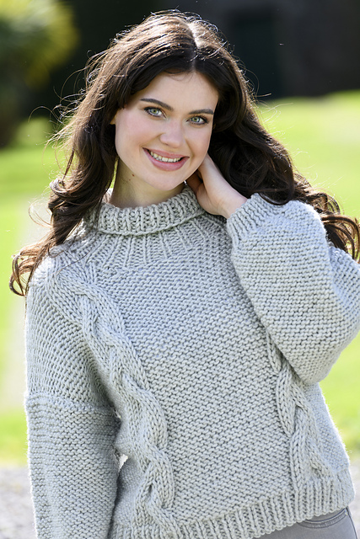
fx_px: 2998
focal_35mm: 200
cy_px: 270
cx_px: 180
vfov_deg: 10.3
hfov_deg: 6.9
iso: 125
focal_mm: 200
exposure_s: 1/400
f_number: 5.6
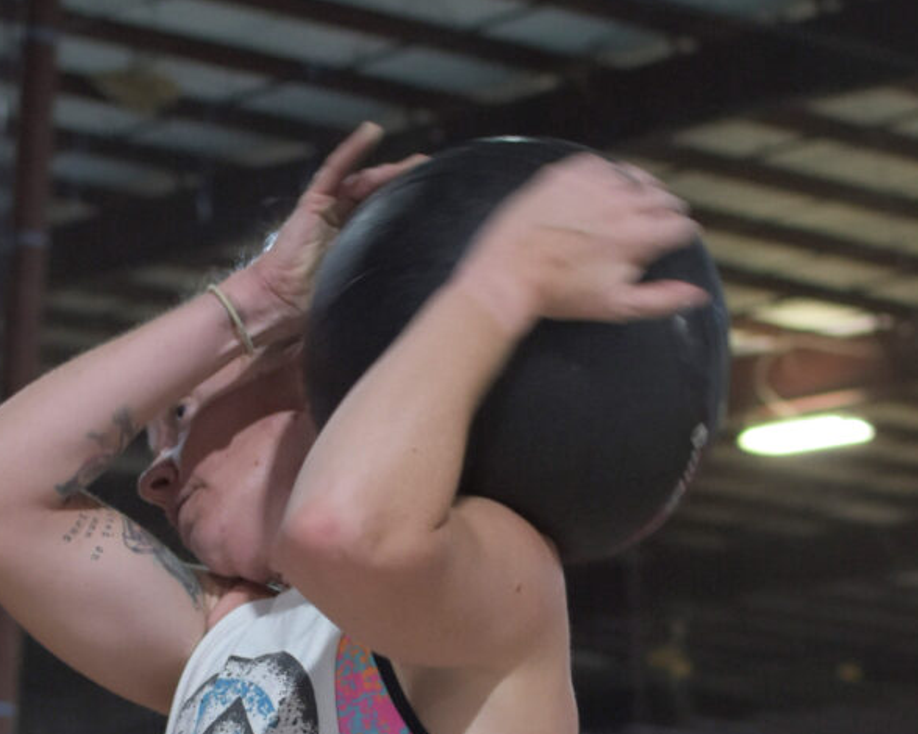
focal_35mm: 172
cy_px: 707
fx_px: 4662
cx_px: 394
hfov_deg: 11.2
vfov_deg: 9.0
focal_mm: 35
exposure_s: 1/60
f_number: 2.8
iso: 800
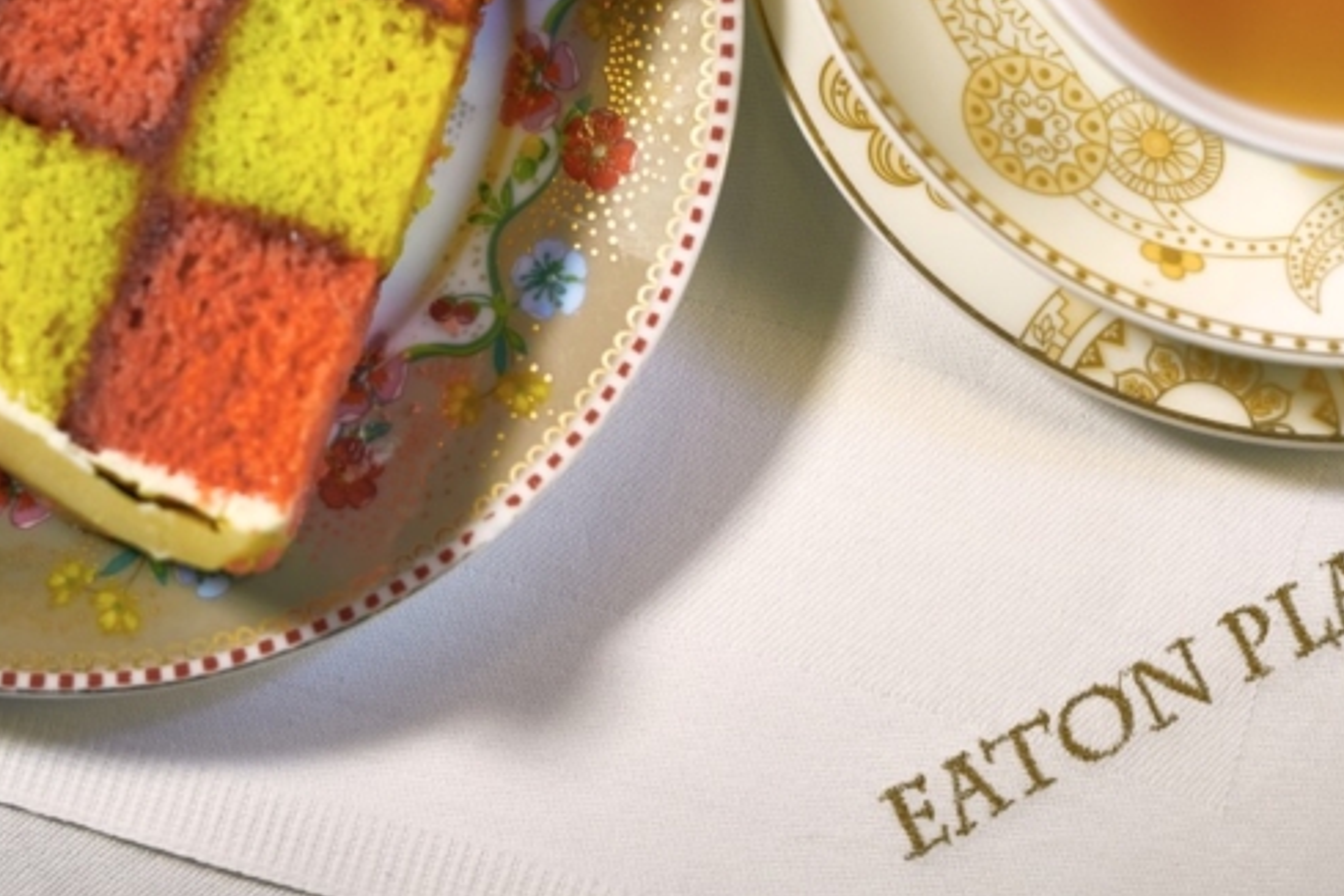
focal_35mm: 92
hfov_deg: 22.1
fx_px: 3434
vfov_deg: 14.7
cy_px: 129
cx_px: 684
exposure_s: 1/80
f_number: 3.5
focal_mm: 50
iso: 640
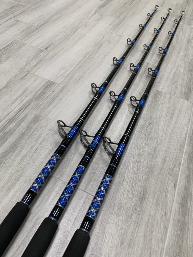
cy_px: 128
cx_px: 96
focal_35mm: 26
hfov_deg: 53.1
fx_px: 193
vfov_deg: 67.3
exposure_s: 1/60
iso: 64
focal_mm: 4.25
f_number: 1.8
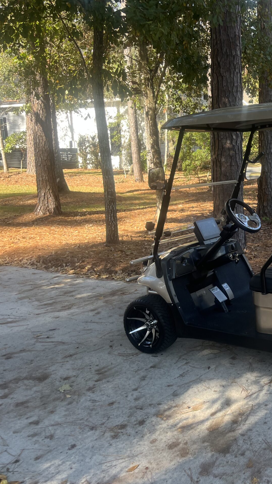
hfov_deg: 29.1
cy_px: 241
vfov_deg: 52.8
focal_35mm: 38
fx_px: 487
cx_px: 275
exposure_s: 1/266
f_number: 1.6
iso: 40
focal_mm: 5.1
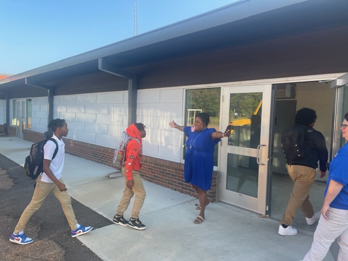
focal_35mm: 26
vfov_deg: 53.1
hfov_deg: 67.3
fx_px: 261
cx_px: 174
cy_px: 130
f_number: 1.6
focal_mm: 5.1
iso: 32
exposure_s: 1/427
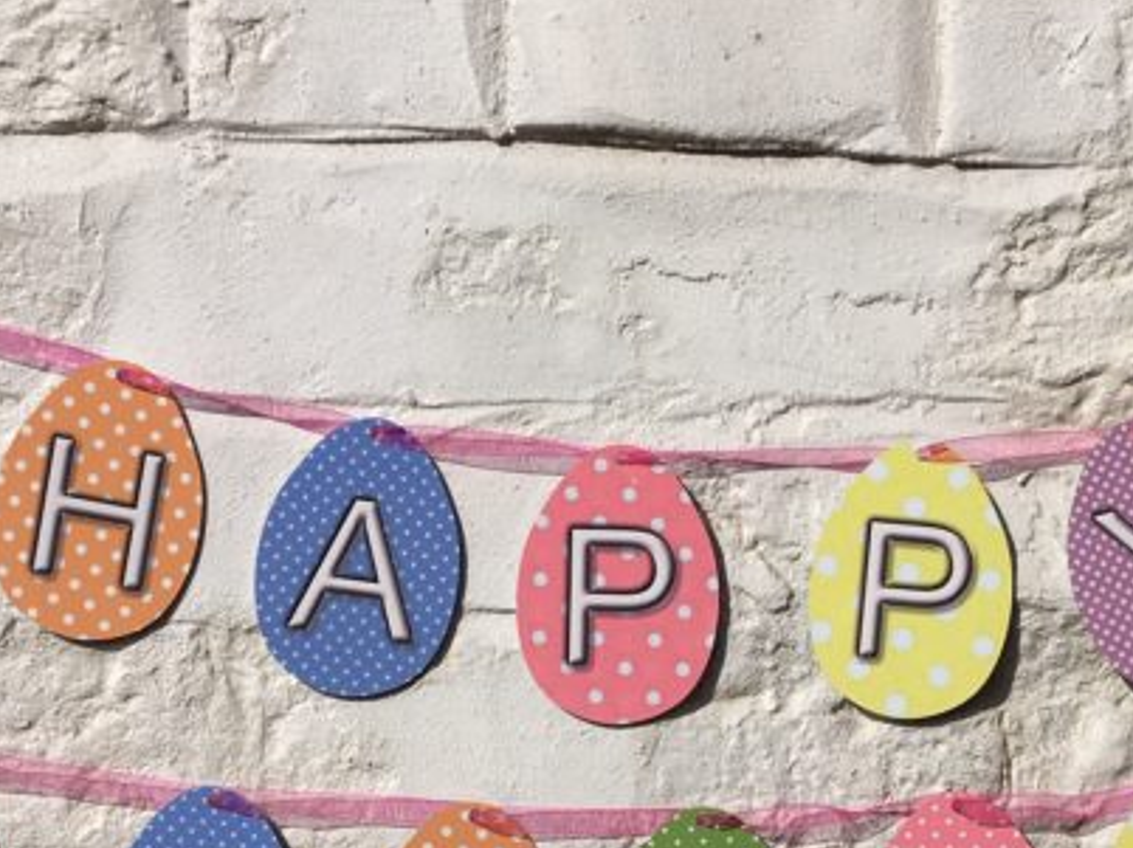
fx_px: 2126
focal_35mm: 65
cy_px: 703
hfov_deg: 29.7
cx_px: 702
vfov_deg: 22.2
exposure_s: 1/5917
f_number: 2.2
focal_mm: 4.15
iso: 25
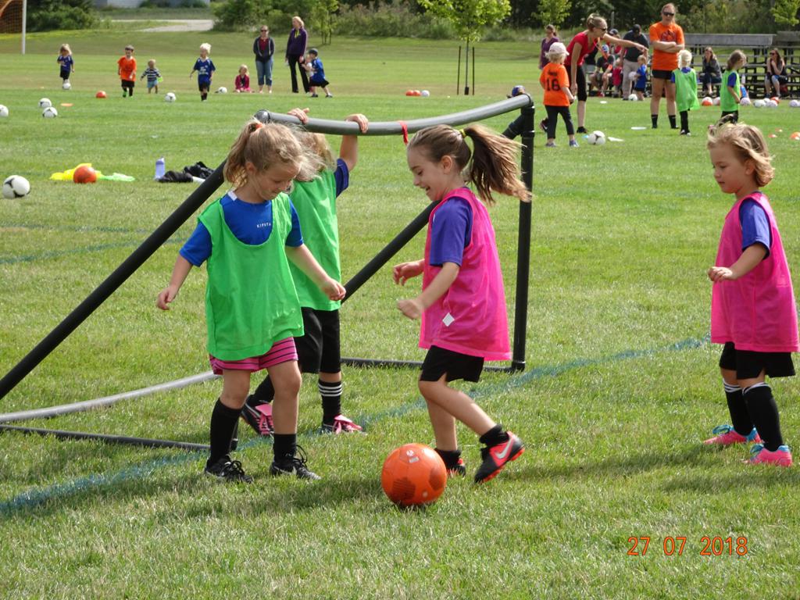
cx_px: 400
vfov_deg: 10.2
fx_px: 3374
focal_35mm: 146
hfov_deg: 13.5
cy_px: 300
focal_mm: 24.99
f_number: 5.6
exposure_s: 1/320
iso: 80
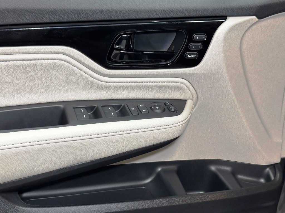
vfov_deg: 30.3
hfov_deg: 39.7
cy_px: 106
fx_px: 395
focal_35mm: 48
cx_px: 142
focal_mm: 6.86
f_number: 1.78
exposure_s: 1/40
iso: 250
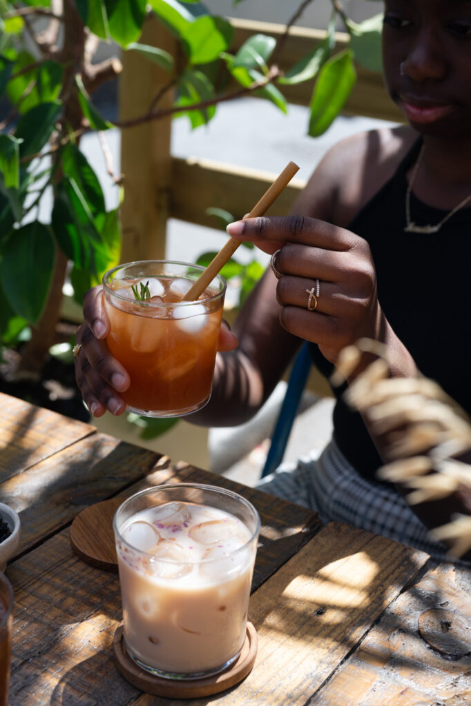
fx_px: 982
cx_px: 236
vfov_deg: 39.6
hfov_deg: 27.0
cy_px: 353
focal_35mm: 50
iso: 160
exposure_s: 1/320
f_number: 5.6
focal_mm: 50
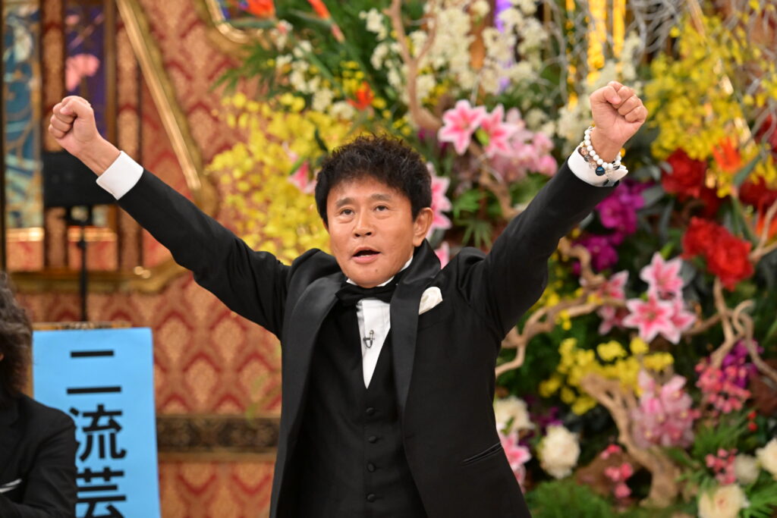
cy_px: 259
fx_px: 4101
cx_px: 388
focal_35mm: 190
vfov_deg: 7.2
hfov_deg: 10.8
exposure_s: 1/320
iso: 5000
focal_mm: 190
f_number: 6.3
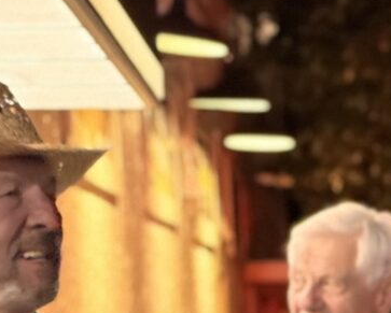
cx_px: 561
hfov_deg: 9.5
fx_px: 2293
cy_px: 414
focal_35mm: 198
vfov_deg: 7.7
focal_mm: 6.76
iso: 640
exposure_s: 1/24
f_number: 1.78
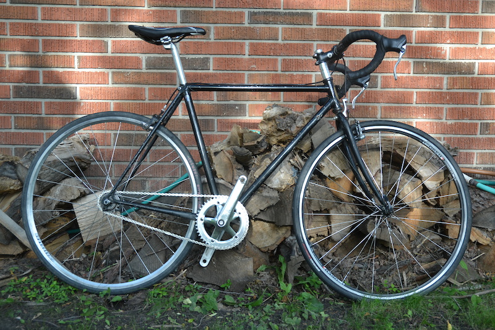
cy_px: 165
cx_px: 248
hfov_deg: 51.3
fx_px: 515
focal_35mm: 38
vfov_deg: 35.5
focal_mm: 25
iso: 400
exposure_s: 1/80
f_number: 4.5
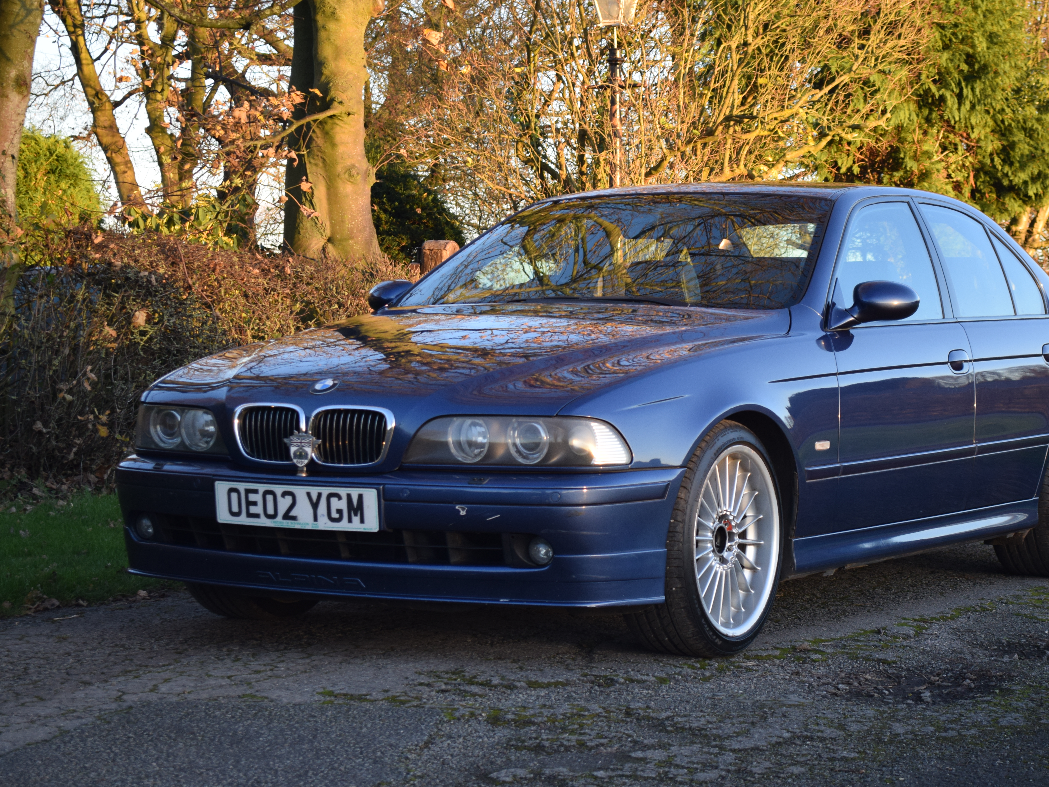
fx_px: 2394
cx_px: 618
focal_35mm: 79
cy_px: 385
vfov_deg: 18.7
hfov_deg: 24.7
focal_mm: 46
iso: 400
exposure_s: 1/125
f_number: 5.6
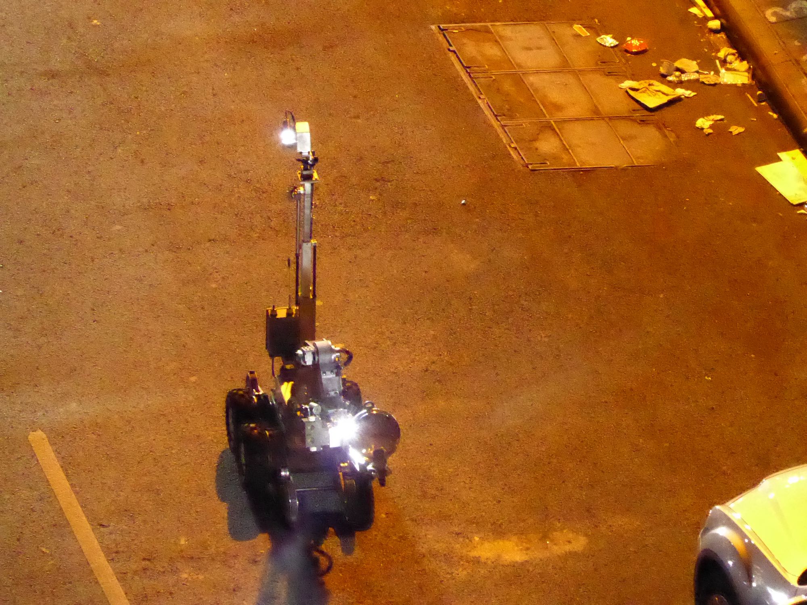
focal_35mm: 400
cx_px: 404
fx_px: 9325
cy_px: 302
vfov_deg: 3.7
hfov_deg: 5.0
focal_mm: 71.7
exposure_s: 1/8
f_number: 6
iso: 6400
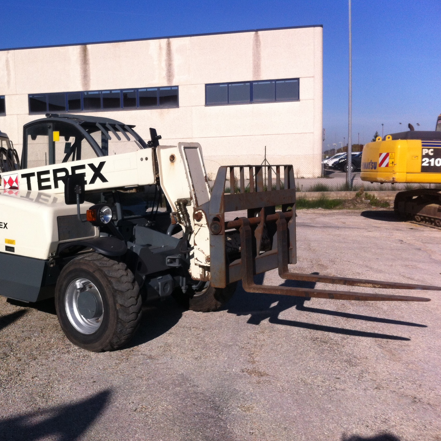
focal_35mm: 42
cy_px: 219
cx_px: 145
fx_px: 605
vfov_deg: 40.0
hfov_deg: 39.5
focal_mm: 3.85
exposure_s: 1/2742
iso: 80
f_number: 2.8
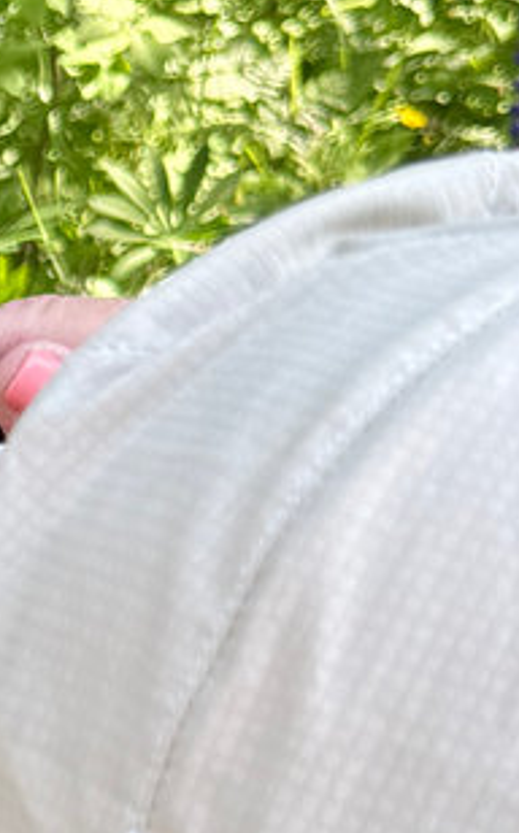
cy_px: 890
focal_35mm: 143
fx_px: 3242
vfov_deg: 14.3
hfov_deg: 7.9
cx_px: -1035
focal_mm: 6.76
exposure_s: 1/419
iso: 80
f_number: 1.78
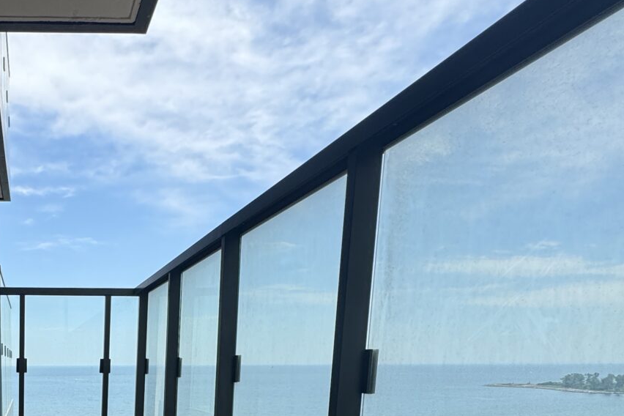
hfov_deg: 47.6
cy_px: 472
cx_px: 39
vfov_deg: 32.6
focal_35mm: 35
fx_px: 607
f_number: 2.2
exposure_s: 1/944
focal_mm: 2.22
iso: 40
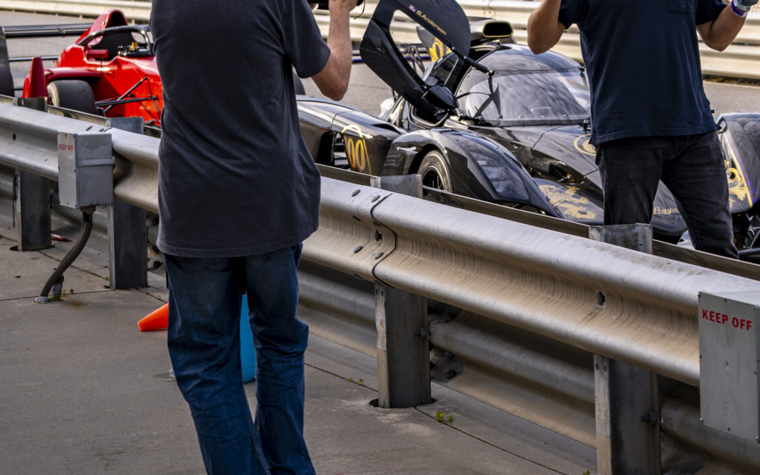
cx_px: 588
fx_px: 2879
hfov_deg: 15.0
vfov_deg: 9.4
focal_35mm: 139
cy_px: 36
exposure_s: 1/160
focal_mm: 76
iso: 100
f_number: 6.3
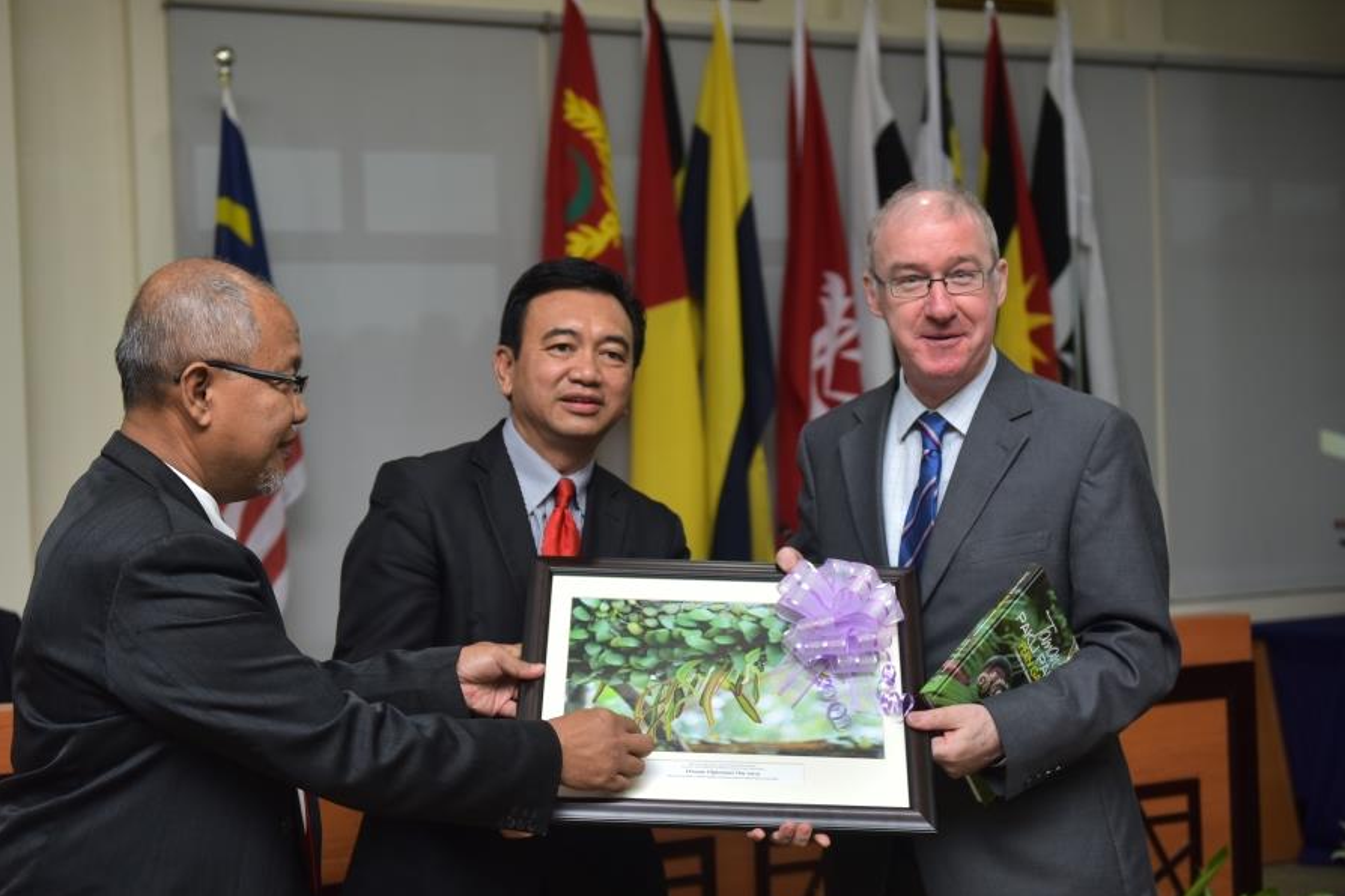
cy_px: 488
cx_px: 623
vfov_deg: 24.6
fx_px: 2055
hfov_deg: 36.2
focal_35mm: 55
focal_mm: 48
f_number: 3.2
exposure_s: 1/200
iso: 400
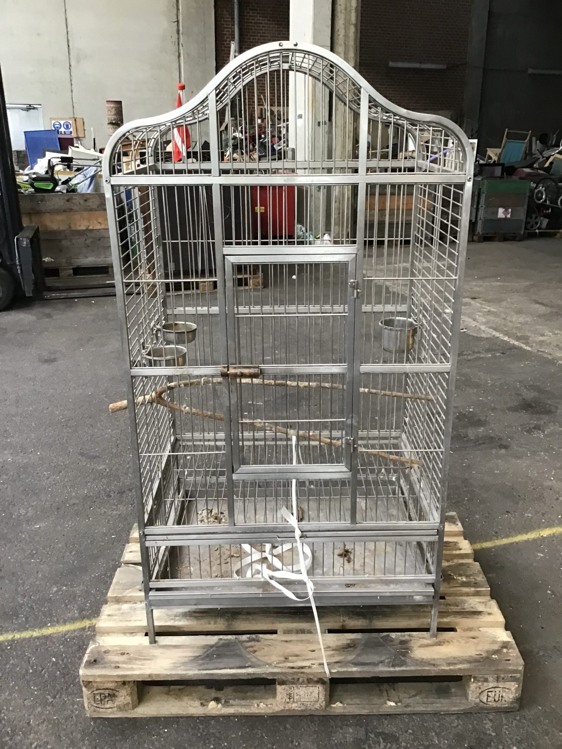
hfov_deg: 45.4
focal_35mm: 31
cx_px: 281
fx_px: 671
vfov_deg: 58.4
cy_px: 374
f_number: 2.4
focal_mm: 3.3
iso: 160
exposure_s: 1/33
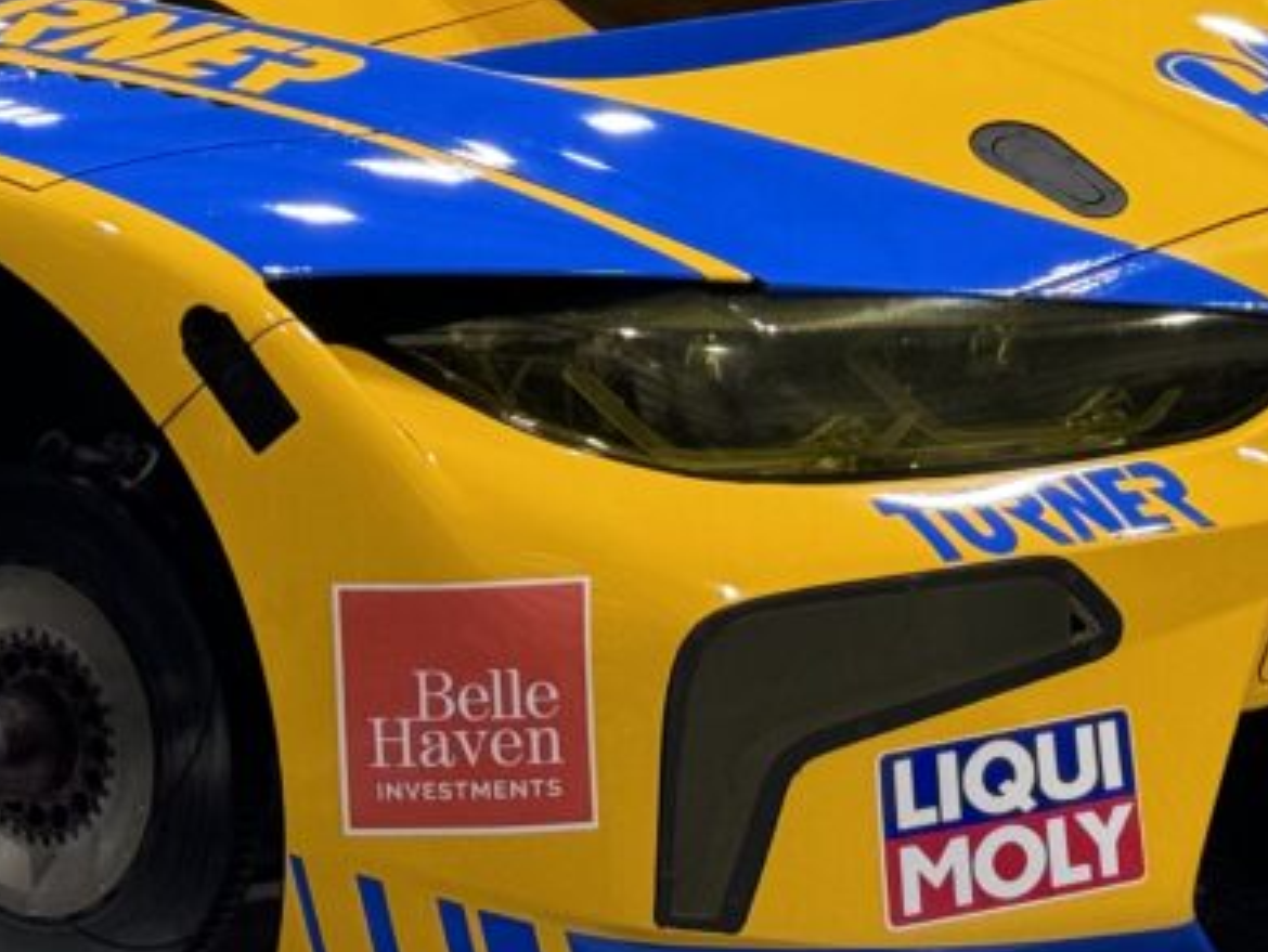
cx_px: 1839
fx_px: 5168
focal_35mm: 141
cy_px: -136
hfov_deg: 13.3
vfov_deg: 10.4
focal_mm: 6.86
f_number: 1.78
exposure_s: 1/60
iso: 200
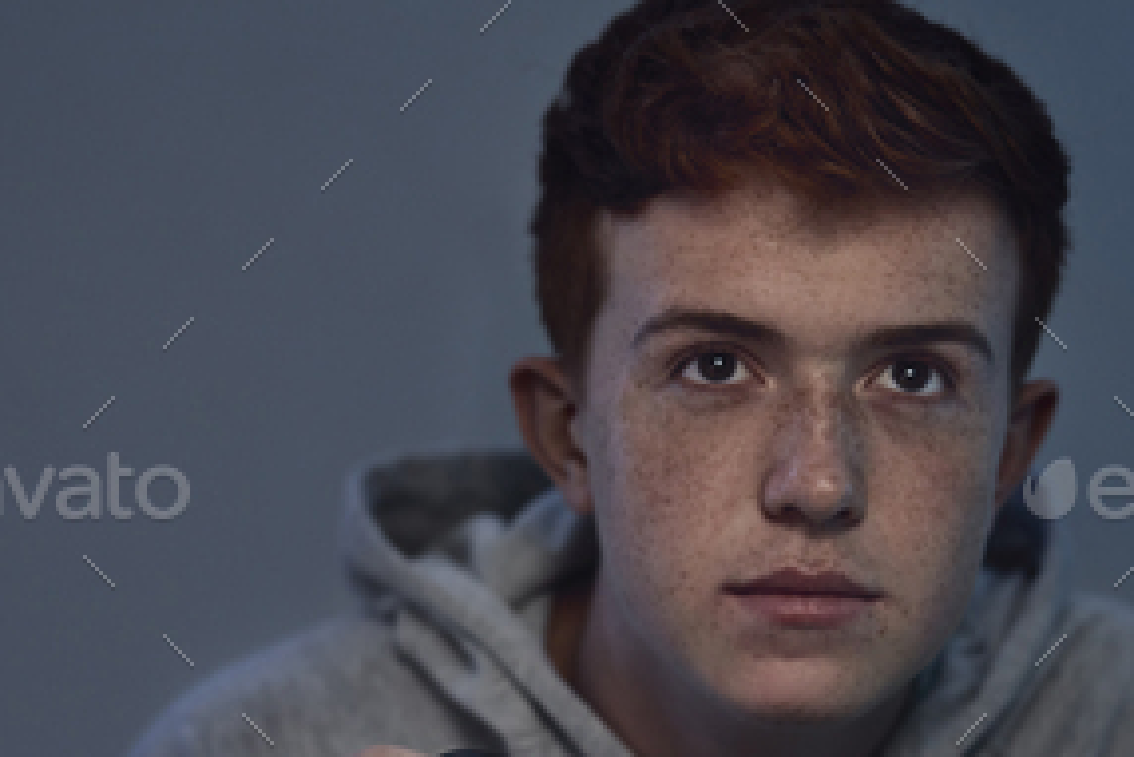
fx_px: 3246
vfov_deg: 13.2
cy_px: 676
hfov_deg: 19.8
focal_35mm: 103
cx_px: 595
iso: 320
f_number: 1.6
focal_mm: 50
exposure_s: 1/100
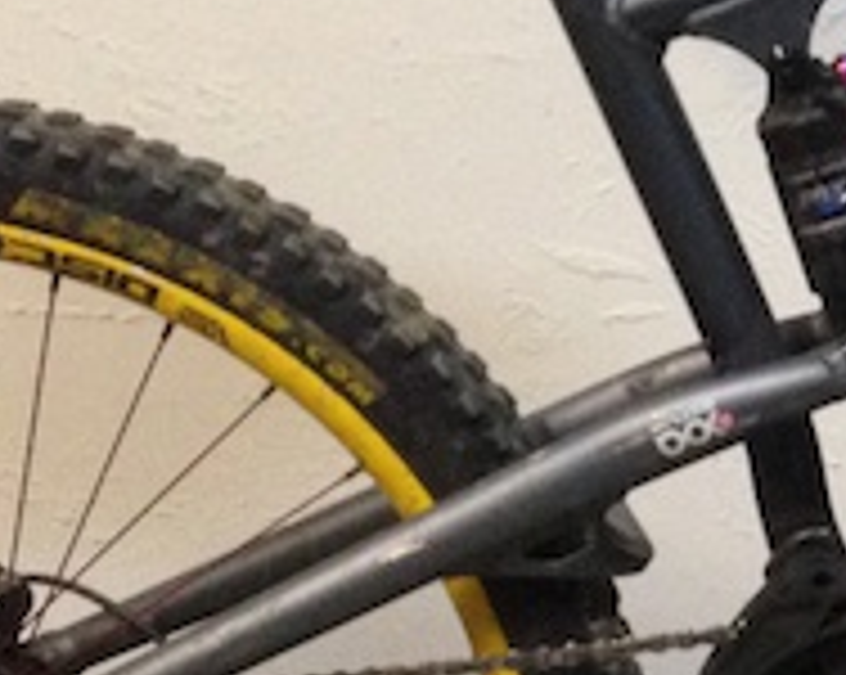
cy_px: 270
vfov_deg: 11.2
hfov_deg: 13.4
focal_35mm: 137
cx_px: 1192
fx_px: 3427
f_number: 2.4
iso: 250
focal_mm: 4.12
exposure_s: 1/20
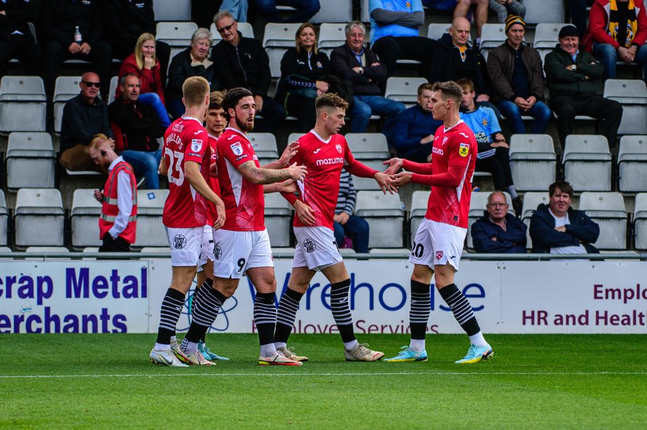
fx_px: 3591
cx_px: 324
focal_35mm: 200
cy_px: 215
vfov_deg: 6.9
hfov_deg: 10.3
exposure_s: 1/1000
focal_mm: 200
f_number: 4
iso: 220
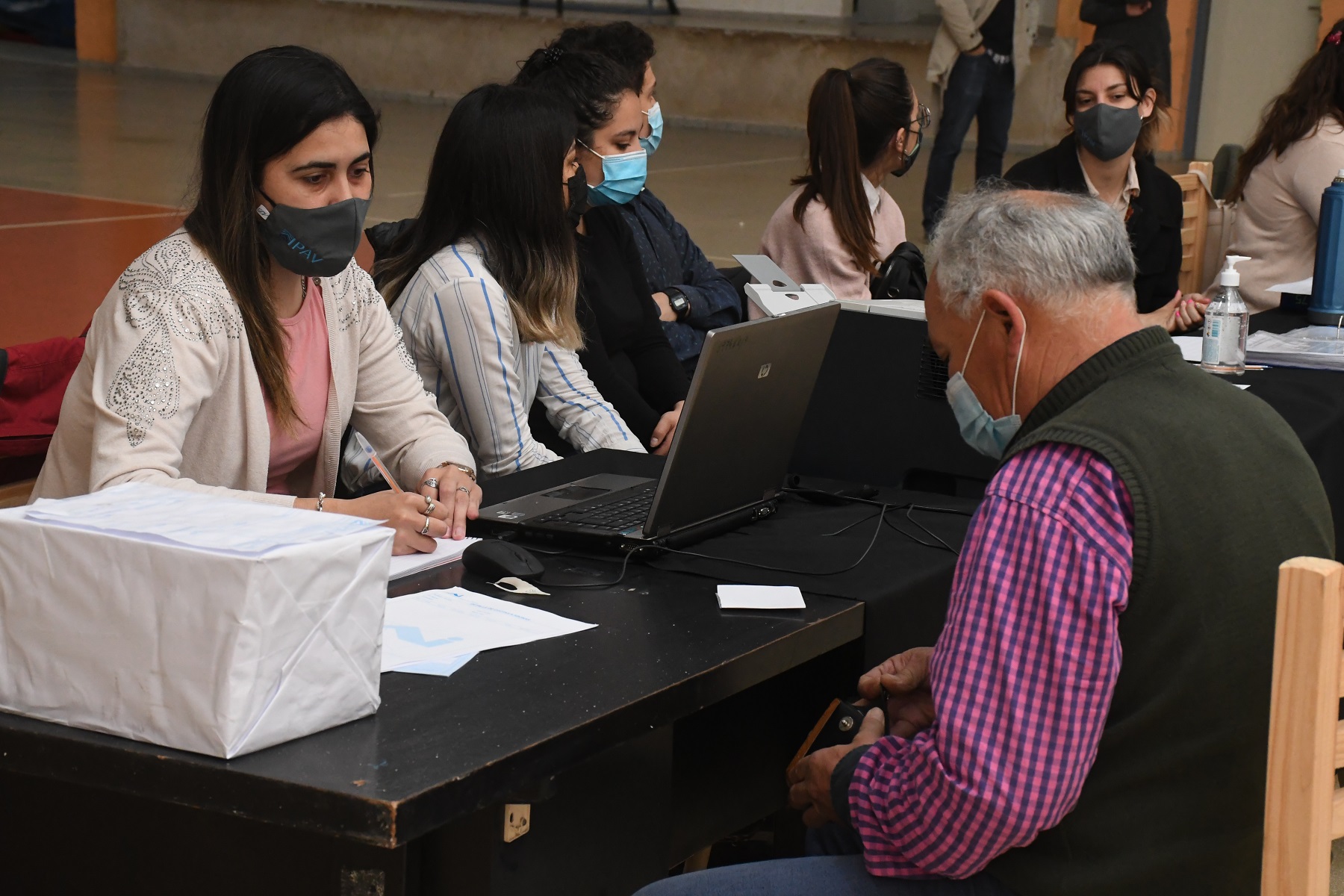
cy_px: 448
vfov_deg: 17.5
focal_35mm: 78
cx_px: 672
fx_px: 2912
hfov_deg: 26.0
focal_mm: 52
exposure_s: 1/160
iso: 3200
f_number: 8
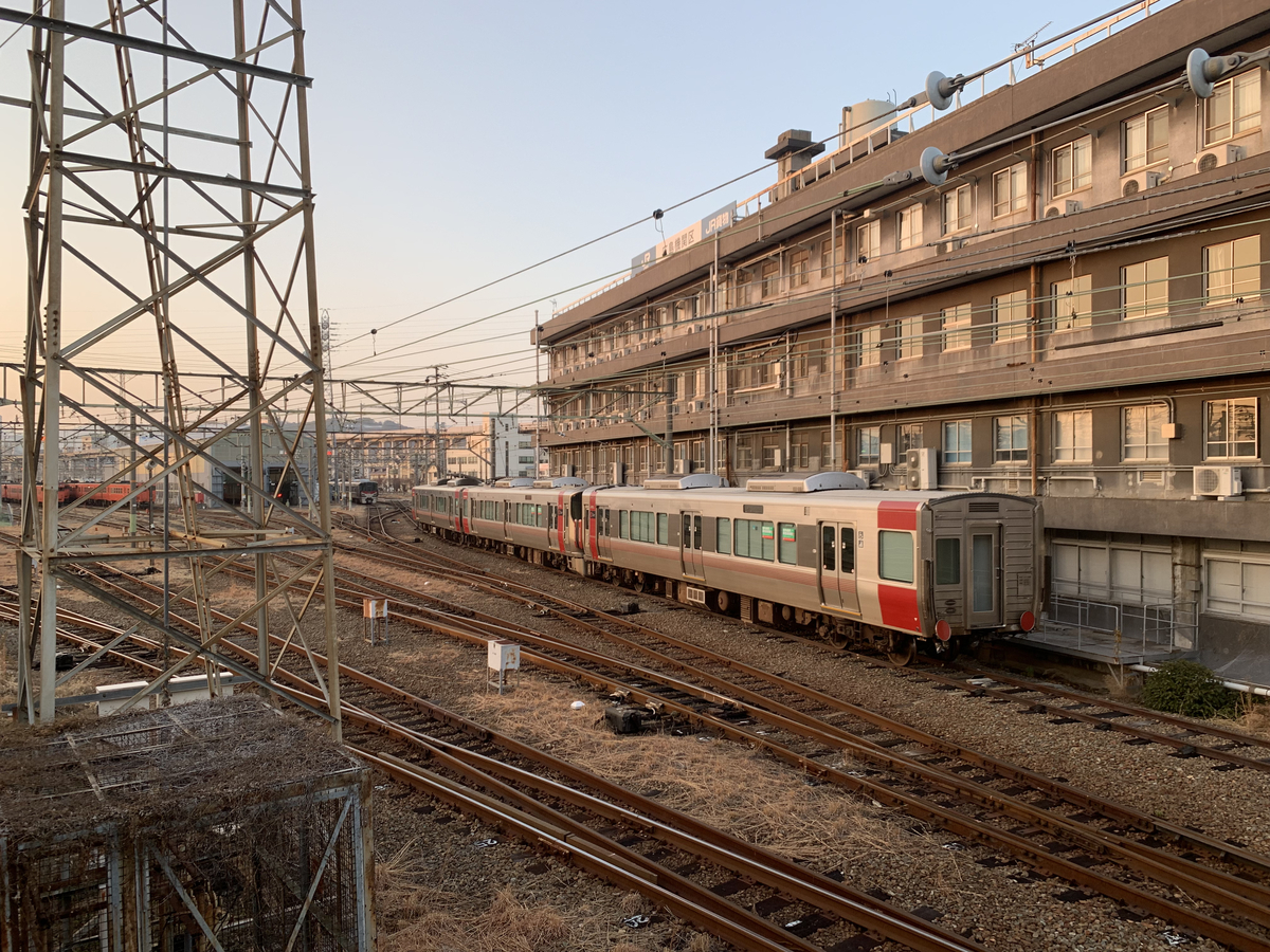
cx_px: 635
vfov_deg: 53.1
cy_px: 476
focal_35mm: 26
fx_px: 954
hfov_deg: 67.3
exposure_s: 1/130
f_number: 1.8
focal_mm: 4.25
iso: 25
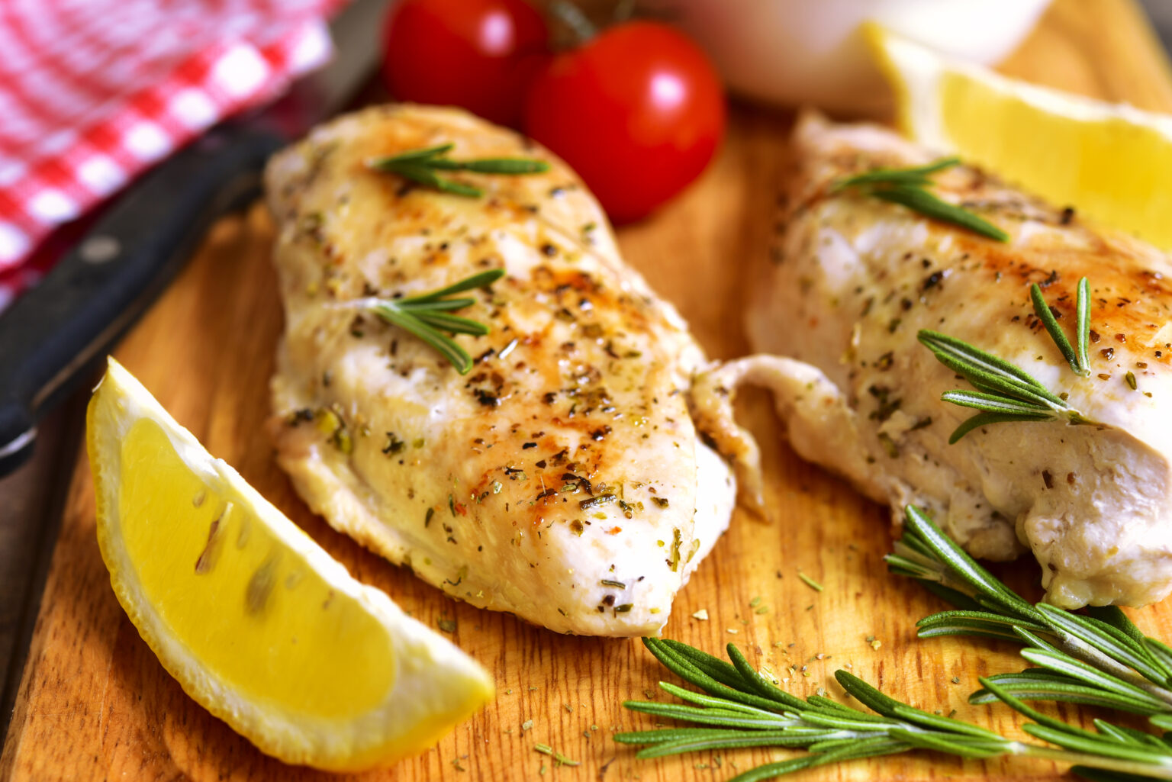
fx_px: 1954
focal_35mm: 60
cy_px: 391
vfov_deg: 22.6
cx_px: 586
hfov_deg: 33.4
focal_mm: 60
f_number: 6.3
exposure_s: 1/6
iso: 200
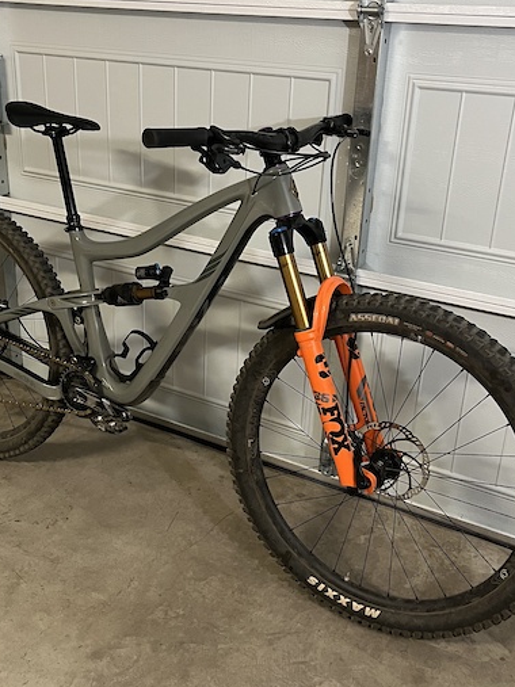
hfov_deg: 35.0
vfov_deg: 45.8
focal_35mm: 41
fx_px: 814
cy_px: 337
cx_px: 202
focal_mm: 5.1
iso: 500
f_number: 1.6
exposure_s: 1/60
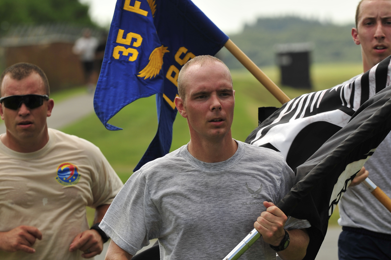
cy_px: 124
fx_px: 2279
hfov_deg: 9.8
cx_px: 193
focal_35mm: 210
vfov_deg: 6.5
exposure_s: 1/640
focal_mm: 200
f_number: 8
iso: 200
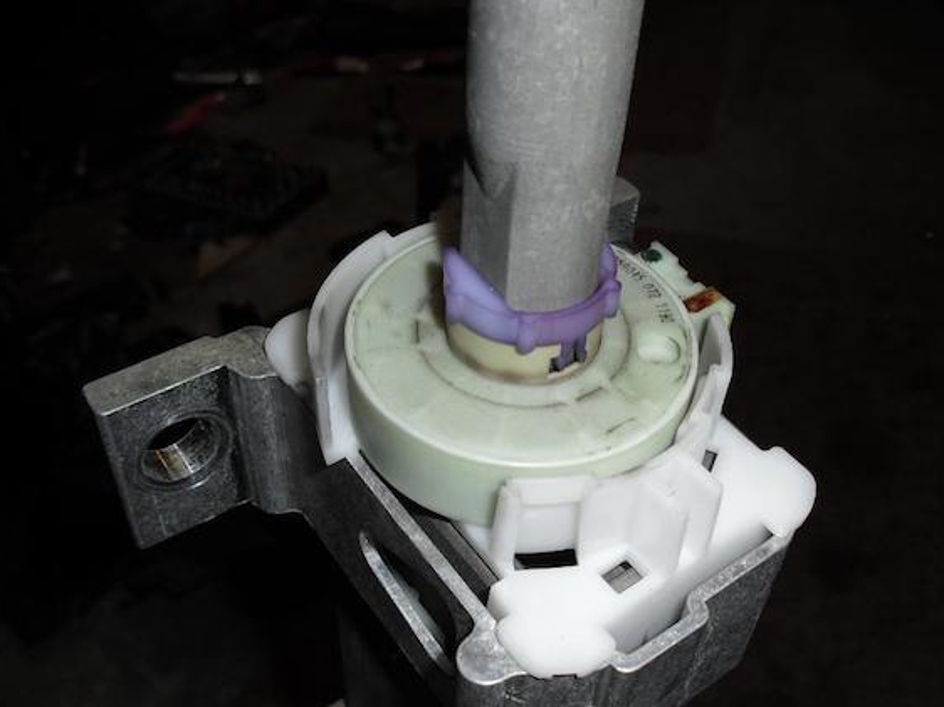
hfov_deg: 45.7
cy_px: 336
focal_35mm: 41
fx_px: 1118
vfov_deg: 35.1
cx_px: 531
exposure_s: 1/60
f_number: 3.1
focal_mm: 6.3
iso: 100
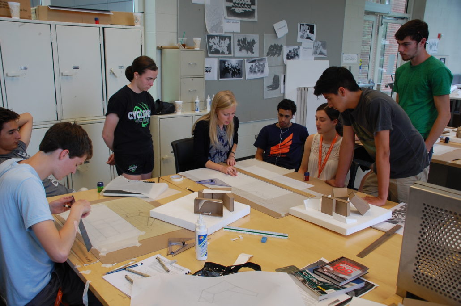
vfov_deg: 39.9
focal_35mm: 33
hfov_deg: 57.3
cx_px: 230
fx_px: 422
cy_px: 153
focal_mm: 22
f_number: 4
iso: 400
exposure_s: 1/60
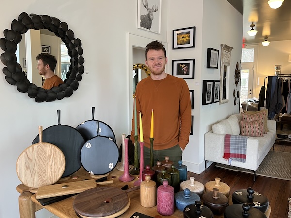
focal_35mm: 26
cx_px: 146
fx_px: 219
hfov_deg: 67.3
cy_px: 109
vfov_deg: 53.1
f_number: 1.6
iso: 80
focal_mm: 5.1
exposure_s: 1/60
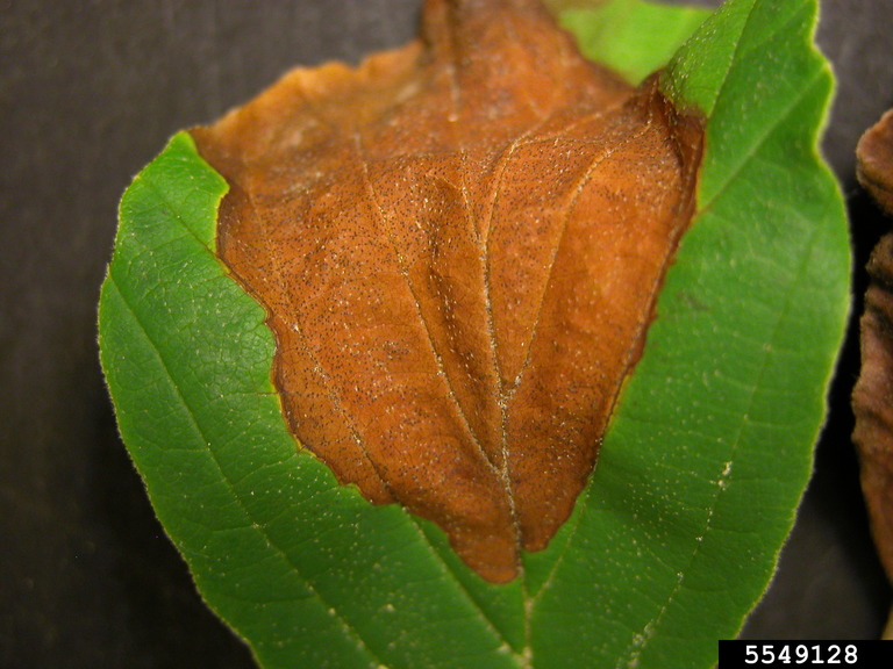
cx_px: 446
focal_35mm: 77
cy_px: 334
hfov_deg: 25.3
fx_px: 1986
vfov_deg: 19.1
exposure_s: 1/4.1
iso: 233
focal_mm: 19.9
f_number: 3.4
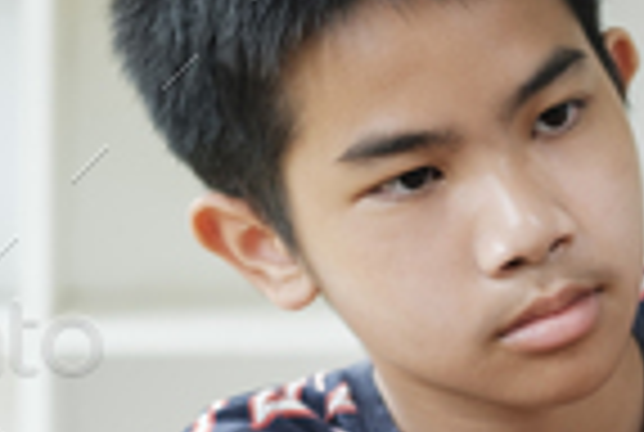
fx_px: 3908
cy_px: 551
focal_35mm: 218
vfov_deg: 6.3
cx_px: 563
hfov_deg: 9.4
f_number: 2
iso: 160
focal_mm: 35
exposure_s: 1/125
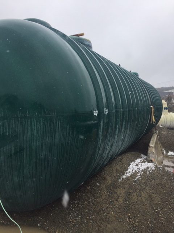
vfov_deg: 61.7
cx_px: 87
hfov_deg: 48.2
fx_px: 194
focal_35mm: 29
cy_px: 116
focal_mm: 4.15
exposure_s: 1/549
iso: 32
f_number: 2.2
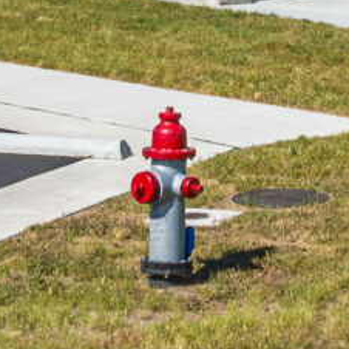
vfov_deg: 8.5
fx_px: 2190
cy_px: -391
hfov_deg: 9.0
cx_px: 363
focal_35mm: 192
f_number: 8
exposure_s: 1/60
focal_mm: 12.29
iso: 100
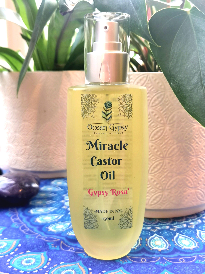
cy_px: 137
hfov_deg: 32.2
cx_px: 102
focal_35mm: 45
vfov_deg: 42.1
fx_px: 355
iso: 125
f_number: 1.6
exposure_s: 1/100
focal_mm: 5.56
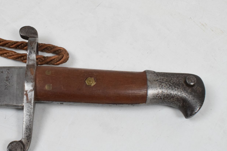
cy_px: 84
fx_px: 366
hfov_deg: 33.9
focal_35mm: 58
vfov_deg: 23.4
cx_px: 61
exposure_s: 1/200
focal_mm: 24
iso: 3200
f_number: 7.1
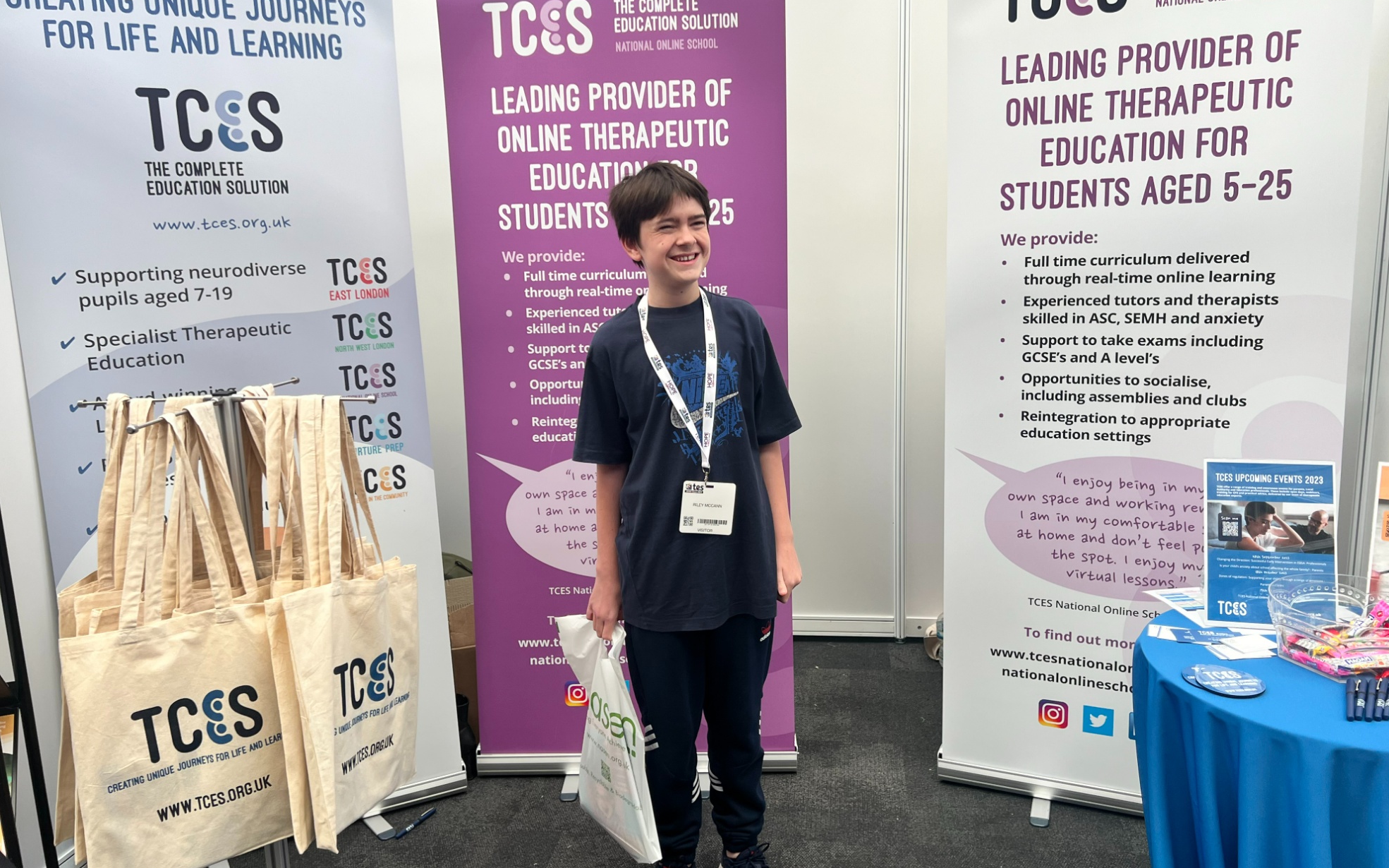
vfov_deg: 44.5
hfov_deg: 66.5
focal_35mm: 28
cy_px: 434
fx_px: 1060
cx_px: 705
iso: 50
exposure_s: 1/100
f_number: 1.5
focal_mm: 5.7
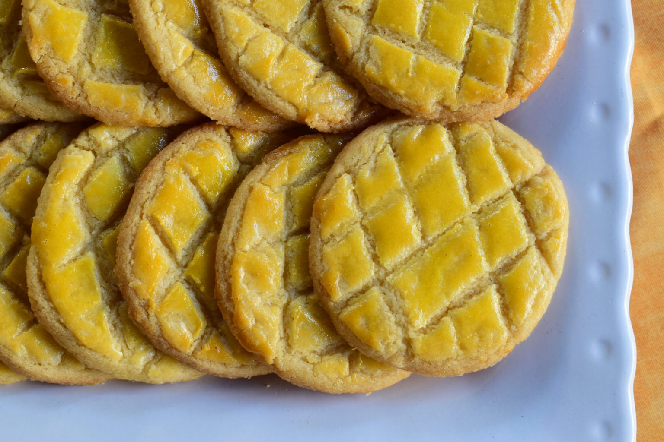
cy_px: 221
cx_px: 332
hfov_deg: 28.1
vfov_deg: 18.9
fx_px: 1328
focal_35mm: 72
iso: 320
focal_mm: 48
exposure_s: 1/40
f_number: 5.6
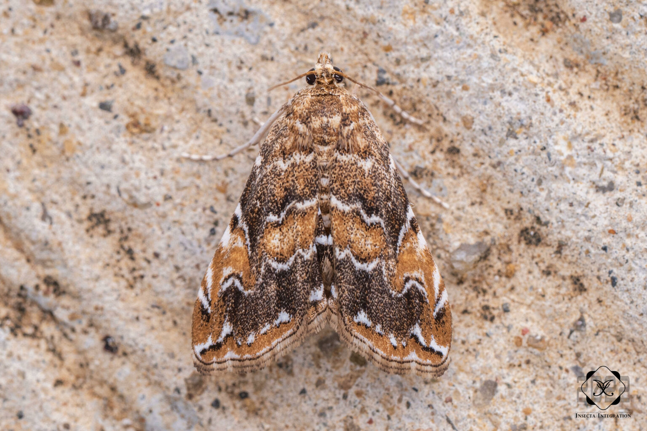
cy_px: 216
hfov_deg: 19.5
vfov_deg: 13.0
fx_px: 1887
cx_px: 324
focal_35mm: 105
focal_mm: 105
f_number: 16
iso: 200
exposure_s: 1/200
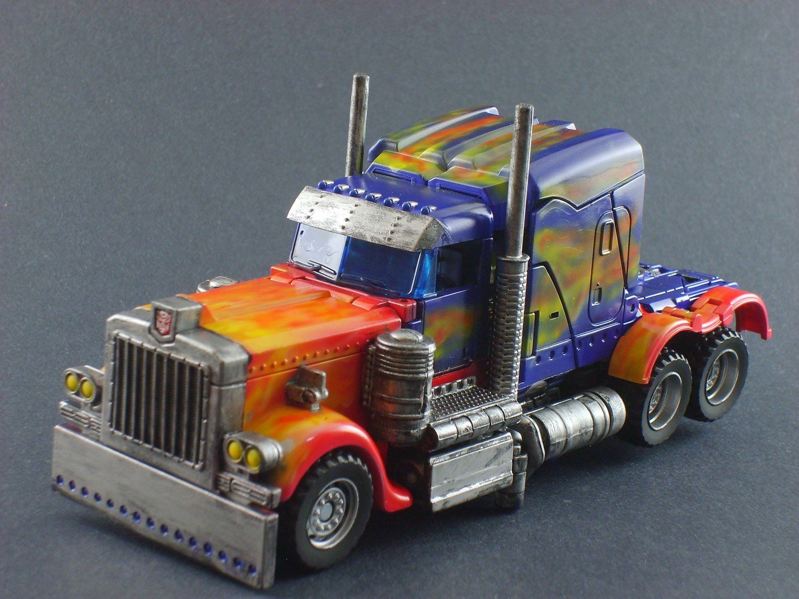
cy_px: 300
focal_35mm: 81
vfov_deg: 18.2
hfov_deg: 24.1
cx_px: 400
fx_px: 1870
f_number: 4.2
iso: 100
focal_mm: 13.7
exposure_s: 1/4
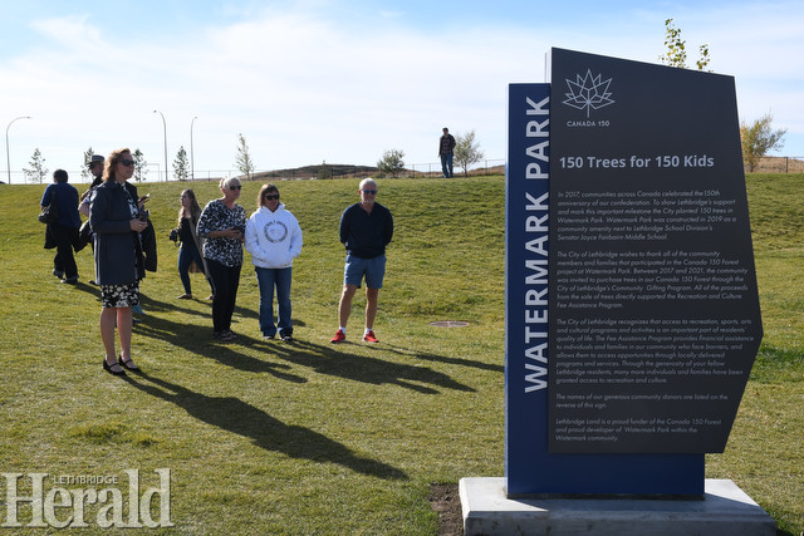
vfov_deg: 33.4
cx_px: 402
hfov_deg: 48.4
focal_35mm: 40
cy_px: 268
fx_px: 893
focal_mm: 27
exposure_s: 1/500
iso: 250
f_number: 9
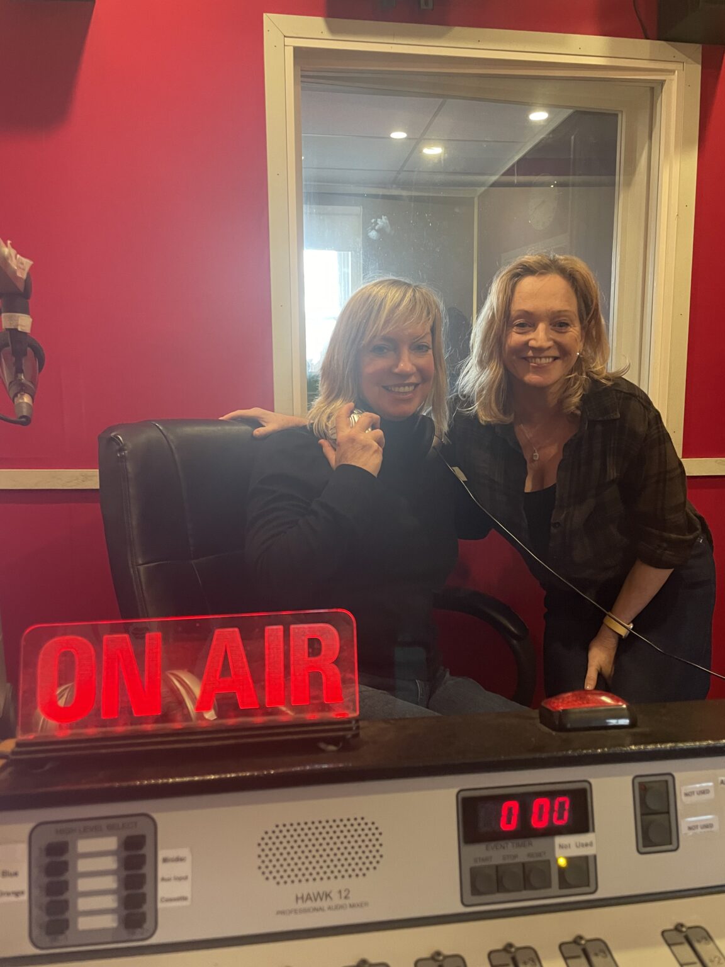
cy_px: 484
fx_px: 726
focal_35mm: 26
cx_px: 362
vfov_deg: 67.3
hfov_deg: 53.1
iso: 400
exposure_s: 1/50
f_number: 1.6
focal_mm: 4.2
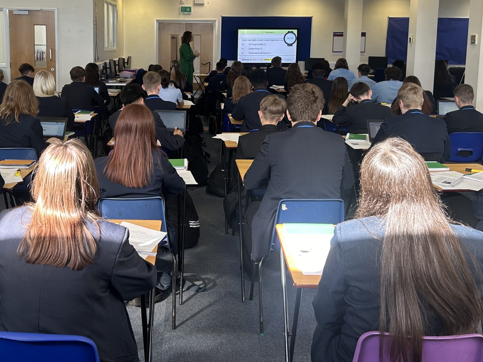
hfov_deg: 46.5
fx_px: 558
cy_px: 103
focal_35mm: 40
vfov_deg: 35.4
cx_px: 191
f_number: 1.5
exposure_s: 1/100
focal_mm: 5.7
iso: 64
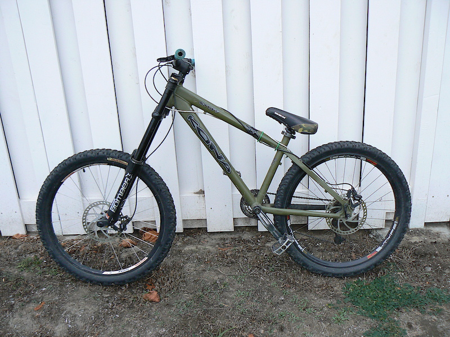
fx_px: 468
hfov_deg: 51.4
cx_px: 225
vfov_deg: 39.7
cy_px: 168
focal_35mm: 36
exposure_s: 1/30
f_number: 2.8
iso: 100
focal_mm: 6
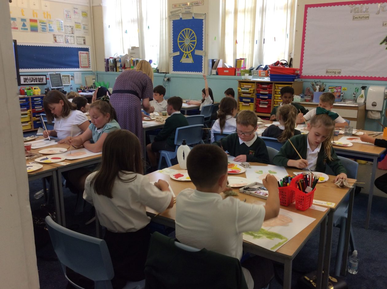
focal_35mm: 32
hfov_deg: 56.9
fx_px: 357
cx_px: 194
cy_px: 144
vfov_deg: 44.1
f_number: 2.4
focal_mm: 3.3
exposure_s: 1/25
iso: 40
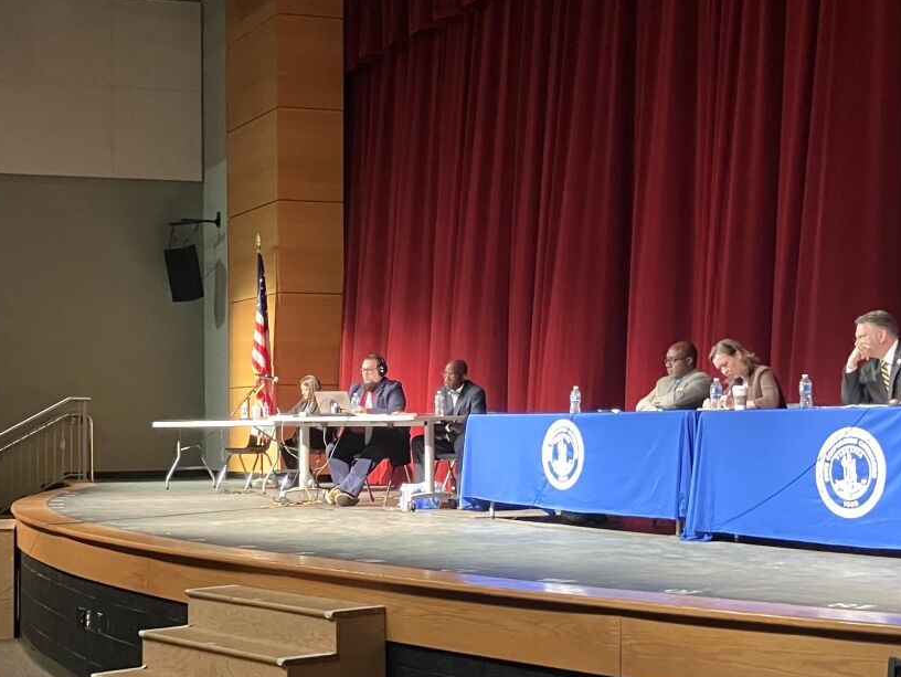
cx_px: 374
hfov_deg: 33.7
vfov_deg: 25.7
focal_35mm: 57
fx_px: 1484
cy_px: 385
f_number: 1.8
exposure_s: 1/30
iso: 640
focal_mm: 3.99
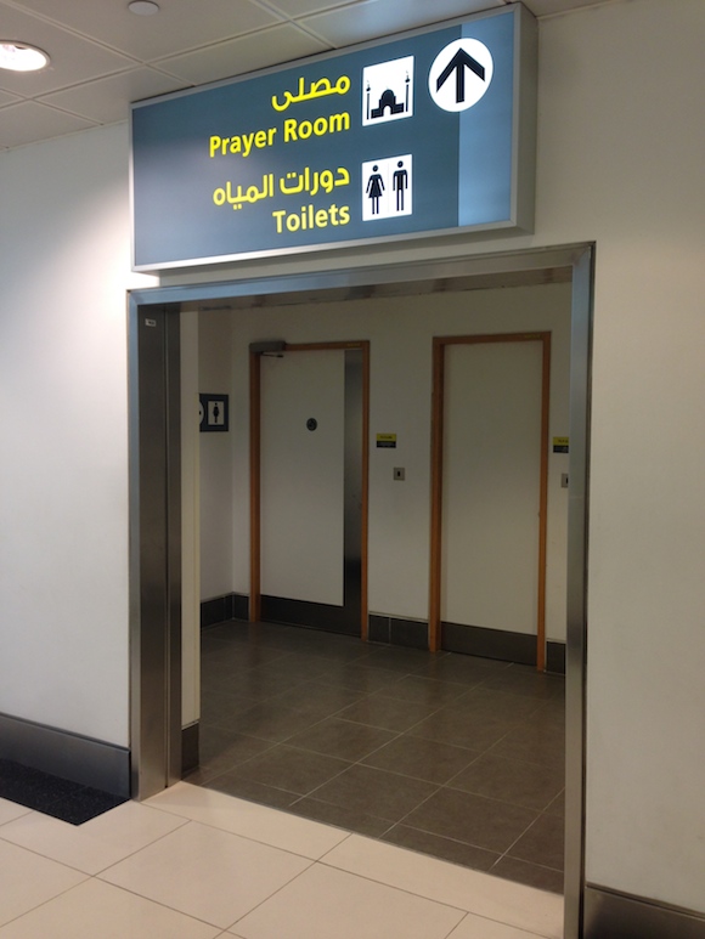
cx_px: 352
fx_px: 896
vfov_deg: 55.3
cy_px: 470
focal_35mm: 33
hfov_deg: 43.0
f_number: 2.4
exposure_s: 1/30
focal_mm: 4.12
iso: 50
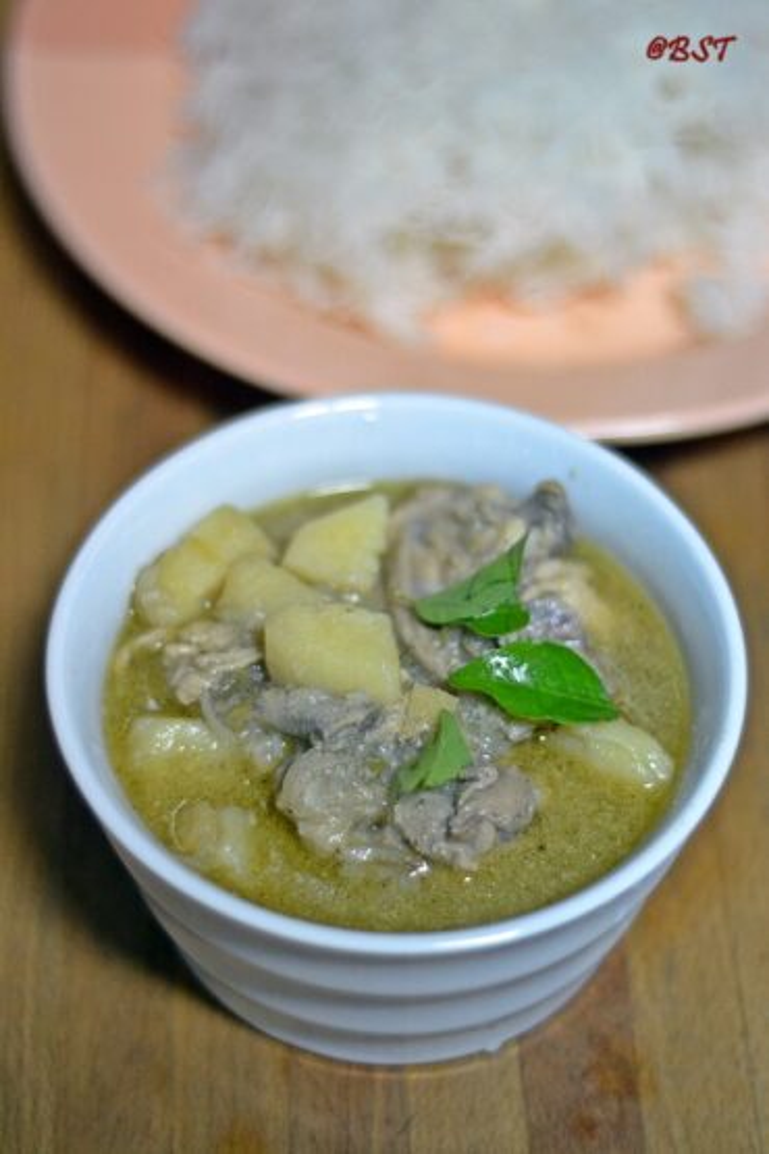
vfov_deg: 27.0
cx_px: 384
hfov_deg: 18.2
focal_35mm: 75
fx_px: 2403
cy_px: 577
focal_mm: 50
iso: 1600
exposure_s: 1/60
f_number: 1.8
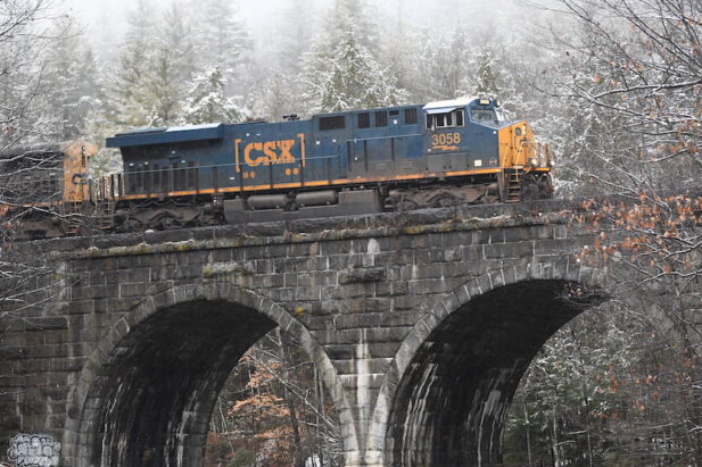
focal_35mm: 126
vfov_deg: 10.9
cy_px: 258
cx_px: 292
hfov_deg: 16.3
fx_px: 2456
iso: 2500
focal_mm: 70
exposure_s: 1/500
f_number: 6.3
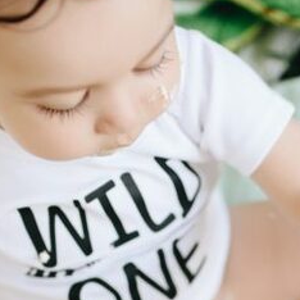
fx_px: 1235
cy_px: 414
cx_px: 364
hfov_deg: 13.5
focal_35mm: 126
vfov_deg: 13.3
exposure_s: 1/250
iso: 320
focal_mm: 35
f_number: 1.4
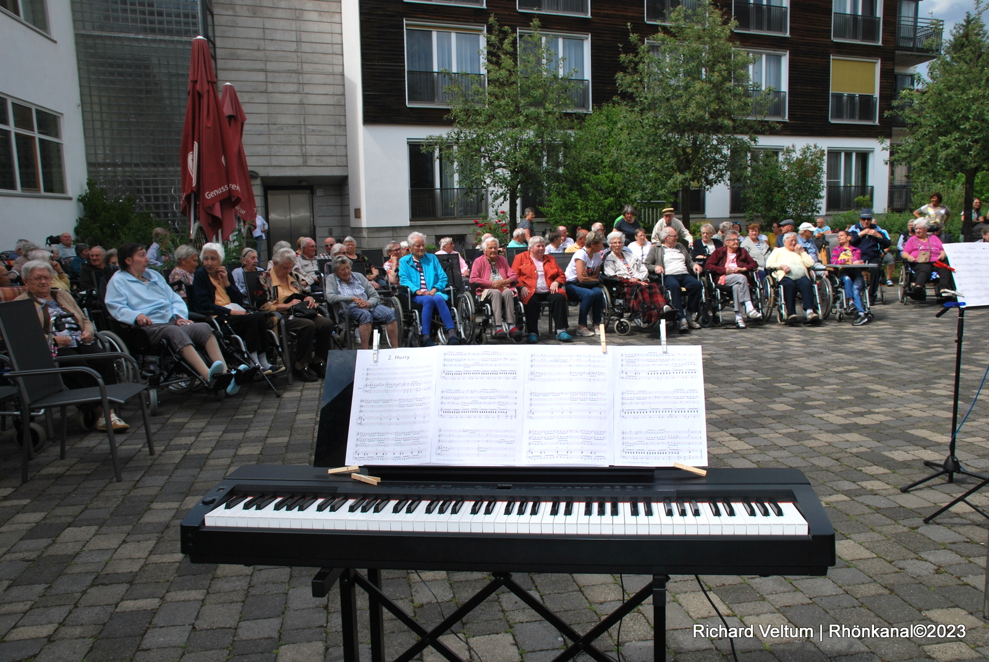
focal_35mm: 30
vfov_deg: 43.7
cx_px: 494
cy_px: 331
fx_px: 825
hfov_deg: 61.9
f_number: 10
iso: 100
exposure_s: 1/200
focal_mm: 20
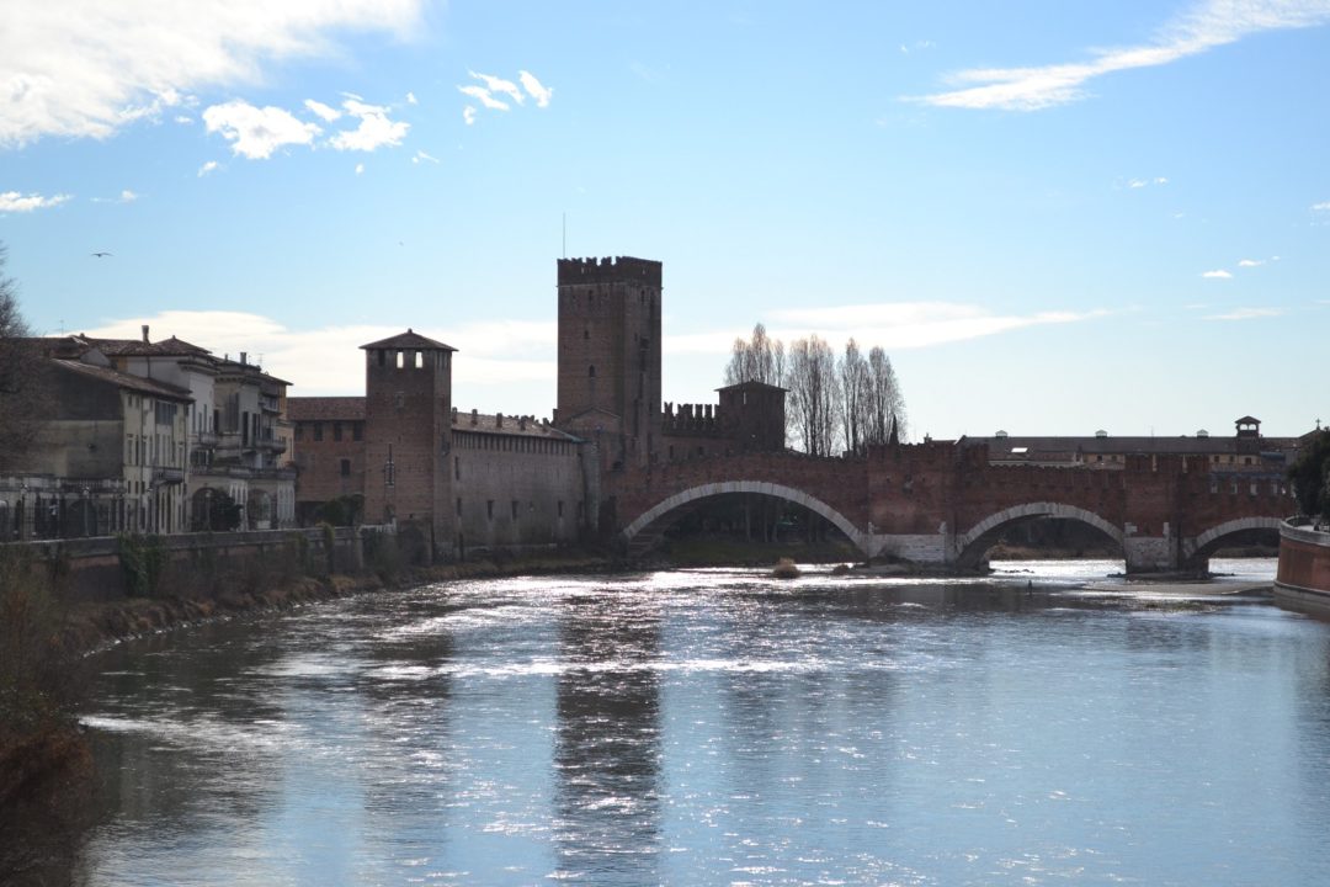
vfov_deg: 16.6
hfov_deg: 24.6
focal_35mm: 82
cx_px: 665
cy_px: 444
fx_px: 3048
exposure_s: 1/1600
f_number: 6.3
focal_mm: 55
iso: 400
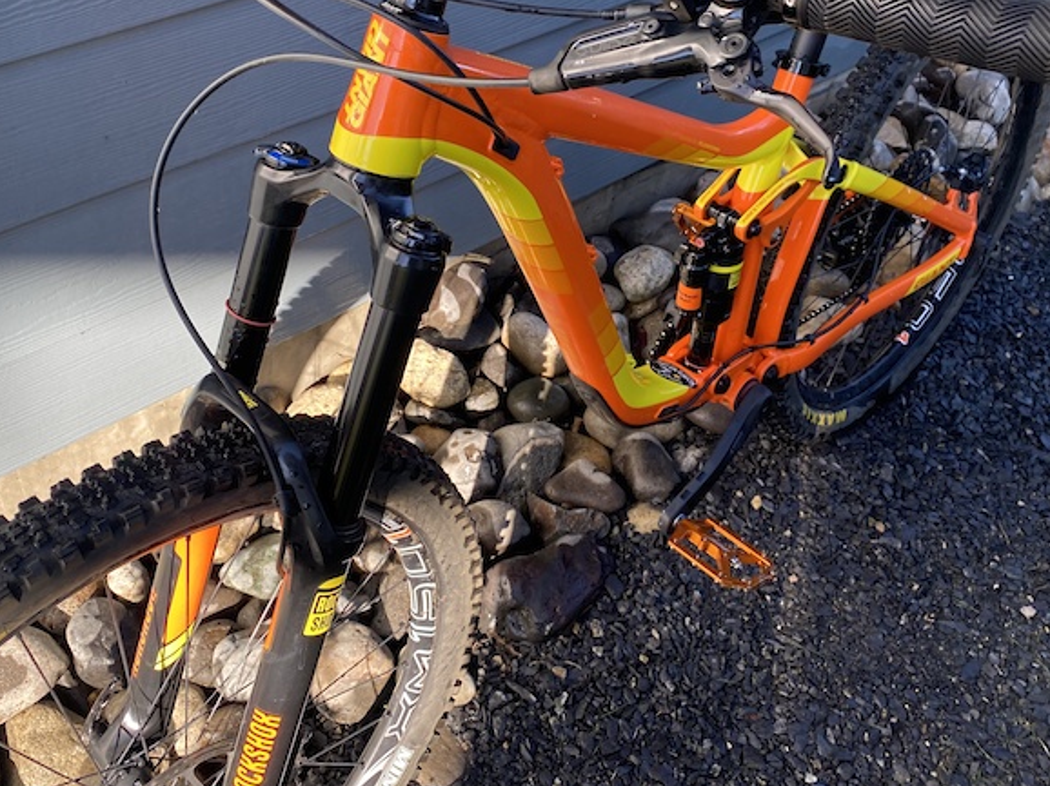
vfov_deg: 39.3
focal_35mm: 36
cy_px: 280
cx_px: 483
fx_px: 1092
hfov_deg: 51.3
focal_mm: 4.25
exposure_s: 1/350
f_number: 1.8
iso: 32
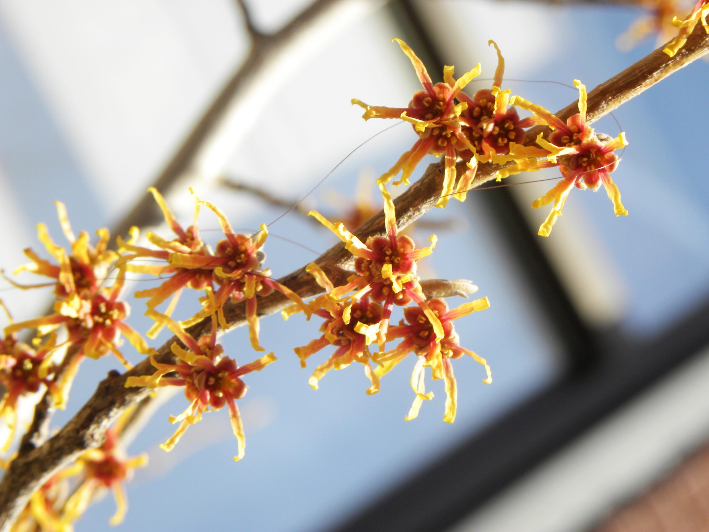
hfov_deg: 13.7
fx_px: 2949
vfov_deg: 10.3
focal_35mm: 144
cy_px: 266
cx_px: 354
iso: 64
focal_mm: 25.7
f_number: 5.6
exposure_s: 1/170
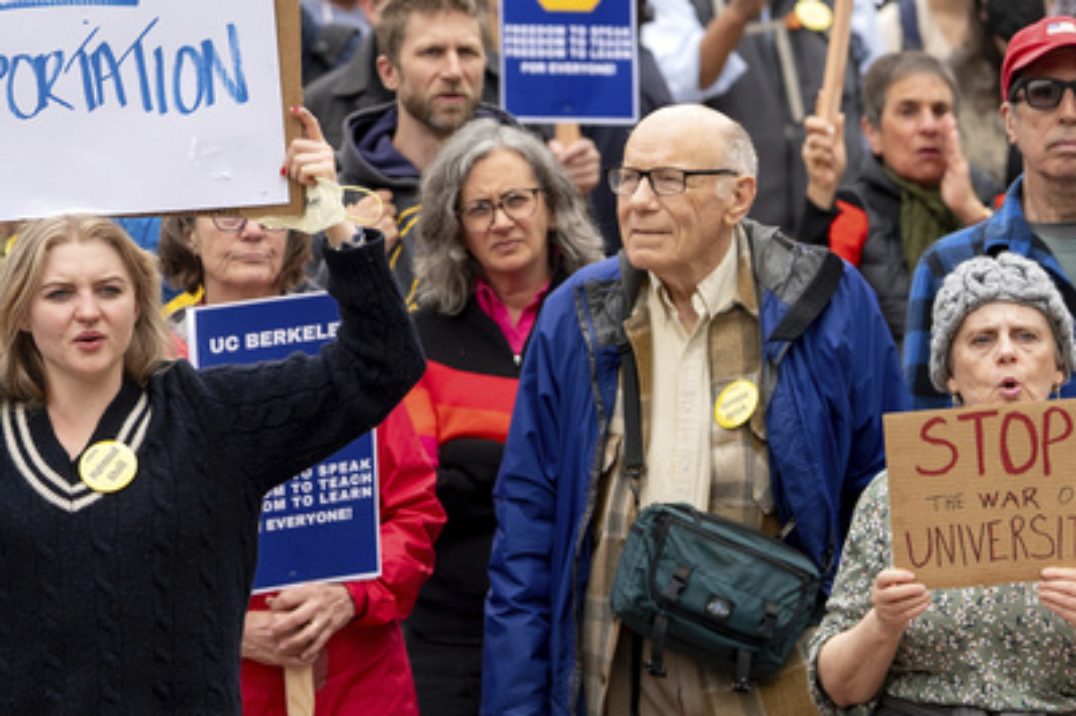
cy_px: 341
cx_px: 40
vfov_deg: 4.0
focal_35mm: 346
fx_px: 10333
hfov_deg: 5.9
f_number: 4
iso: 400
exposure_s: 1/1000
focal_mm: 135
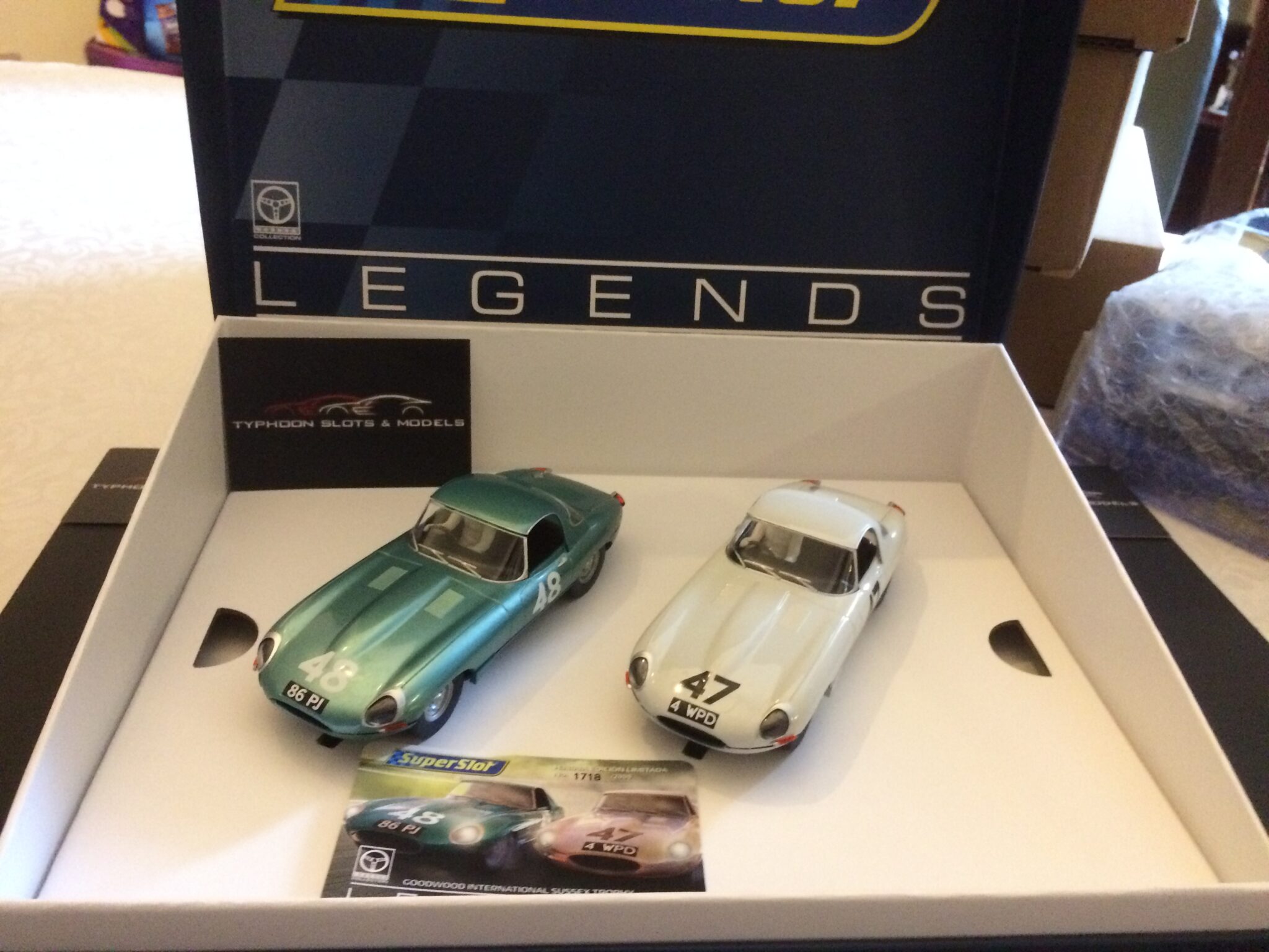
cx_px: 634
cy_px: 476
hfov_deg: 61.7
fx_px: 1063
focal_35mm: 29
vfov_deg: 48.2
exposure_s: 1/17
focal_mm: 4.15
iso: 400
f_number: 2.2
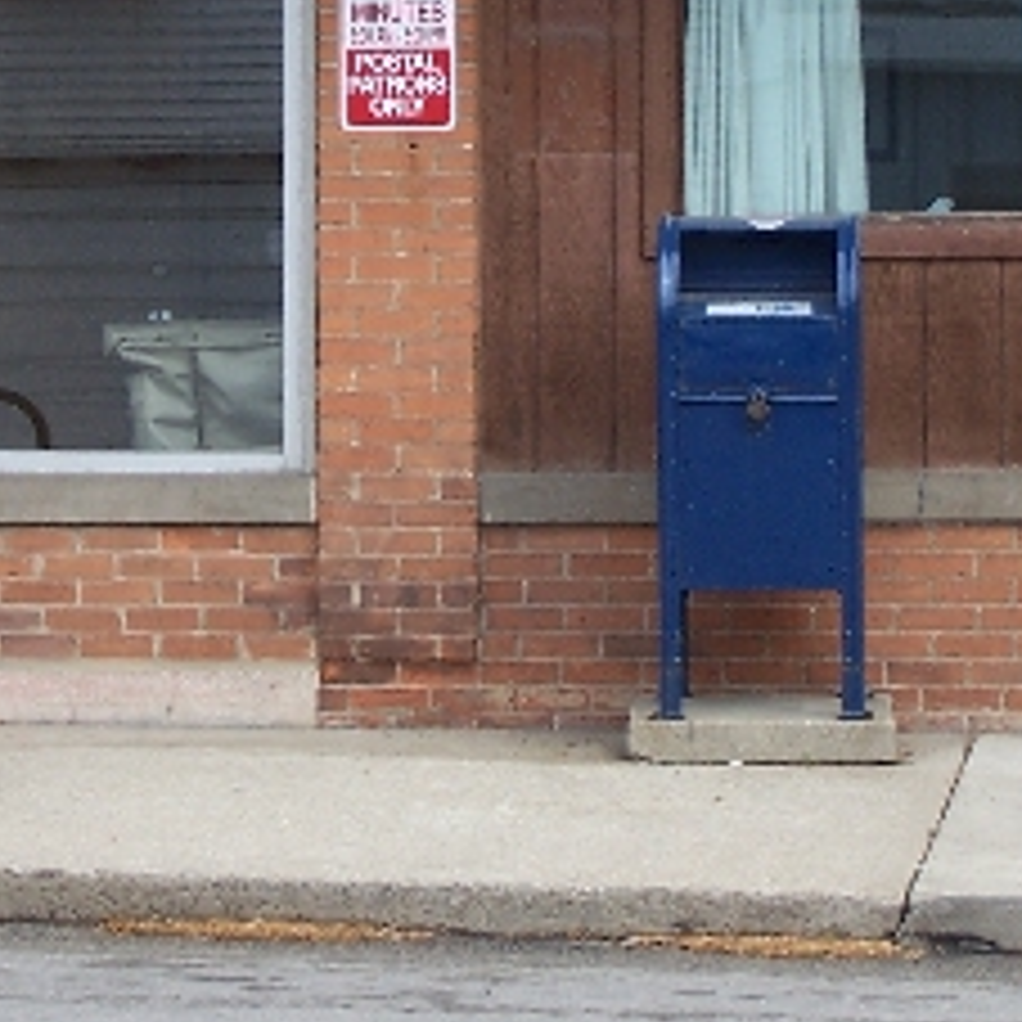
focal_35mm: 188
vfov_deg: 9.2
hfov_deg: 9.3
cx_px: 459
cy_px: 11
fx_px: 6280
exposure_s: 1/500
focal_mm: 12.4
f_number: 3.2
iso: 80
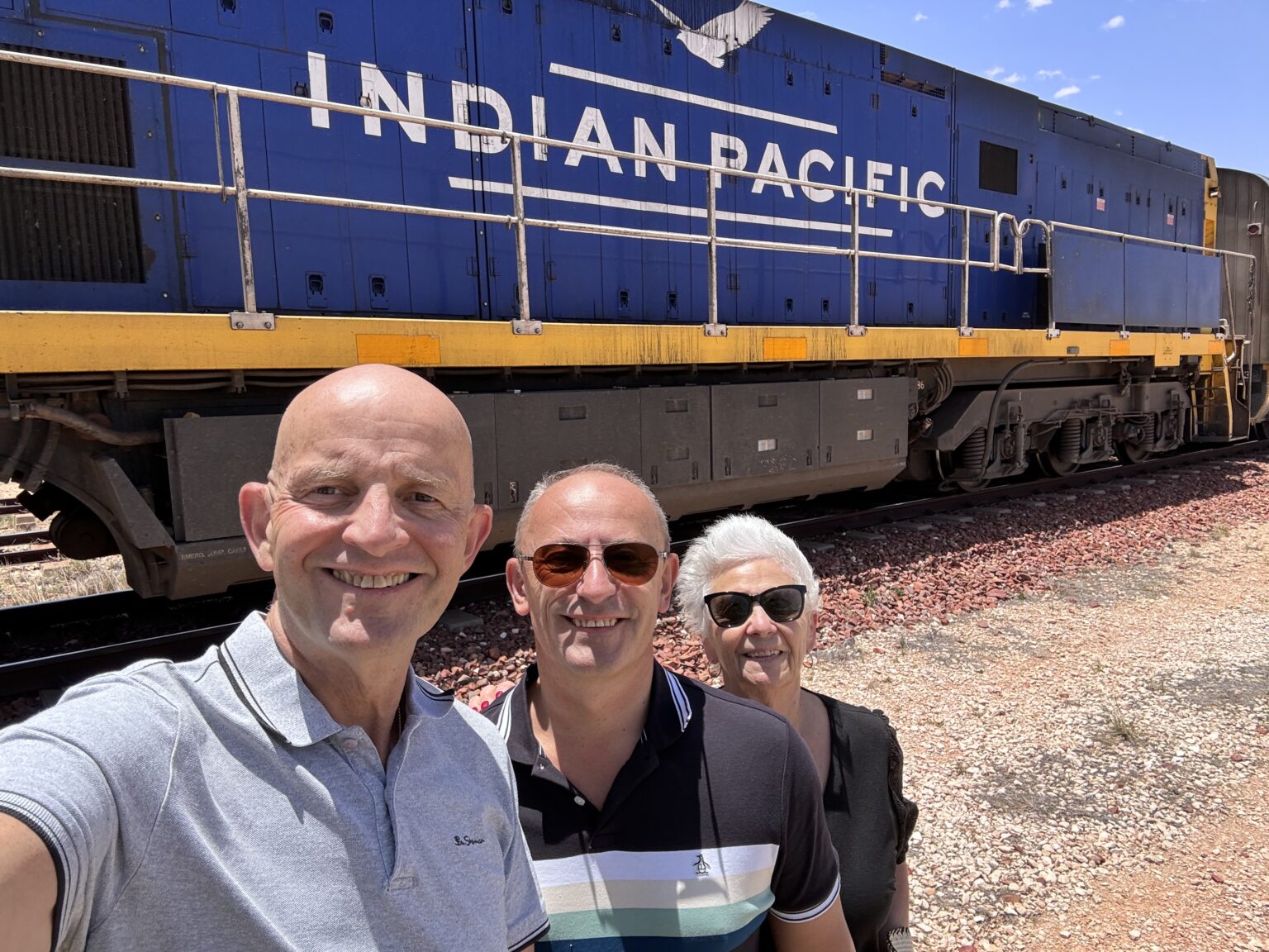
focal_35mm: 23
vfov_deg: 58.9
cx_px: 634
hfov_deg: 73.9
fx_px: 843
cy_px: 476
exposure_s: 1/857
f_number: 1.9
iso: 25
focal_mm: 2.69
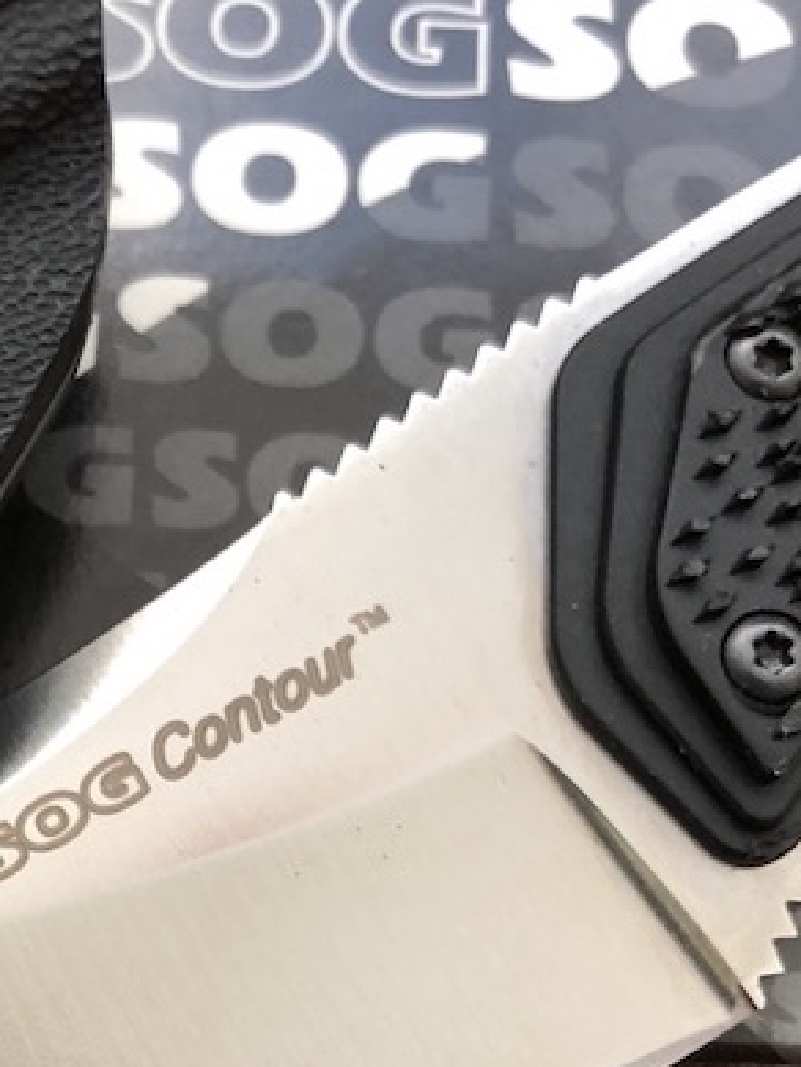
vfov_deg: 28.0
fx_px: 2097
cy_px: 857
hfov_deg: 21.0
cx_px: 40
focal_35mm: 68
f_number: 1.8
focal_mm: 3.99
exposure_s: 1/15
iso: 40
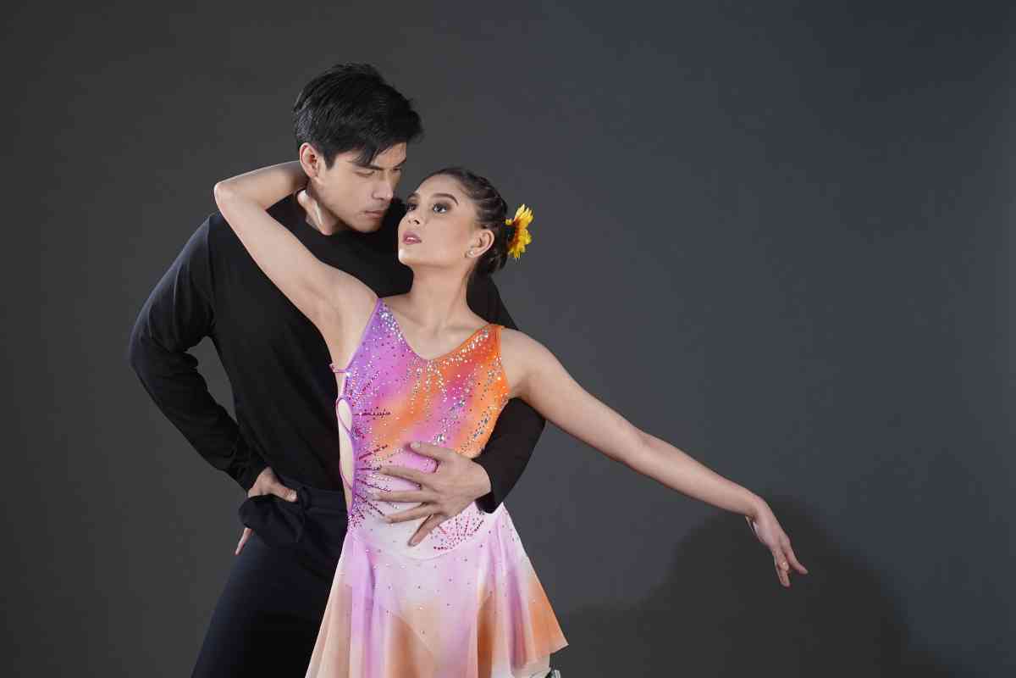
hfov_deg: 17.8
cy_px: 339
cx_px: 508
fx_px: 3245
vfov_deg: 11.9
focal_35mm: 115
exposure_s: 1/125
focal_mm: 77
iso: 400
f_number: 7.1
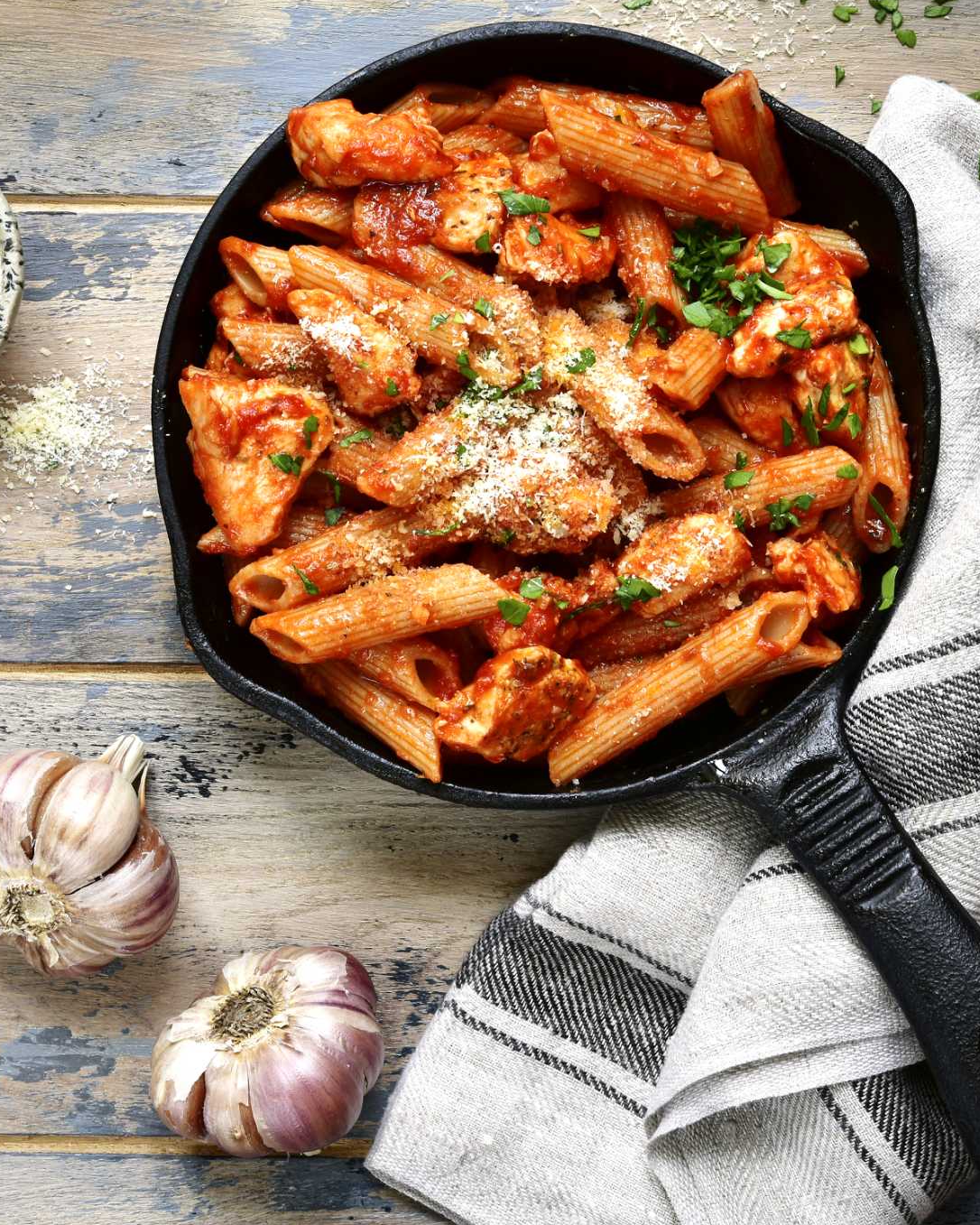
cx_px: 426
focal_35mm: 85
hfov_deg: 18.1
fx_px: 3081
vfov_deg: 22.5
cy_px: 615
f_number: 18
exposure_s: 1/2
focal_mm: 60
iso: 500
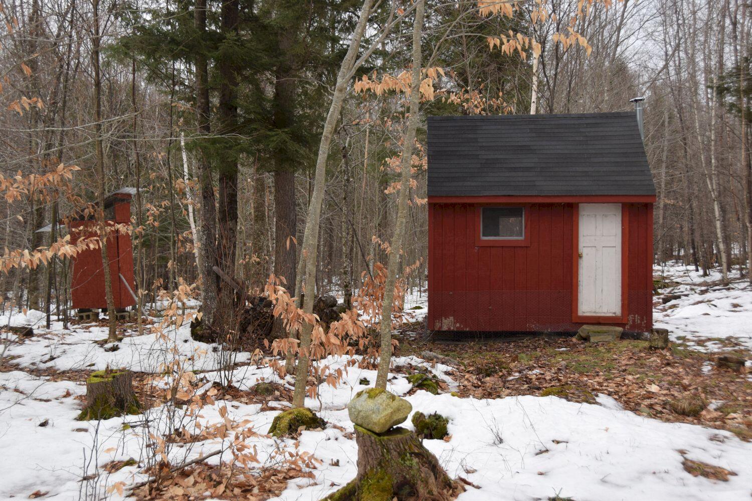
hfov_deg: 42.3
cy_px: 250
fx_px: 971
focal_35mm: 46
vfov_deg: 28.9
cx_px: 376
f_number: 5.6
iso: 400
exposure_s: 1/125
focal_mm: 31
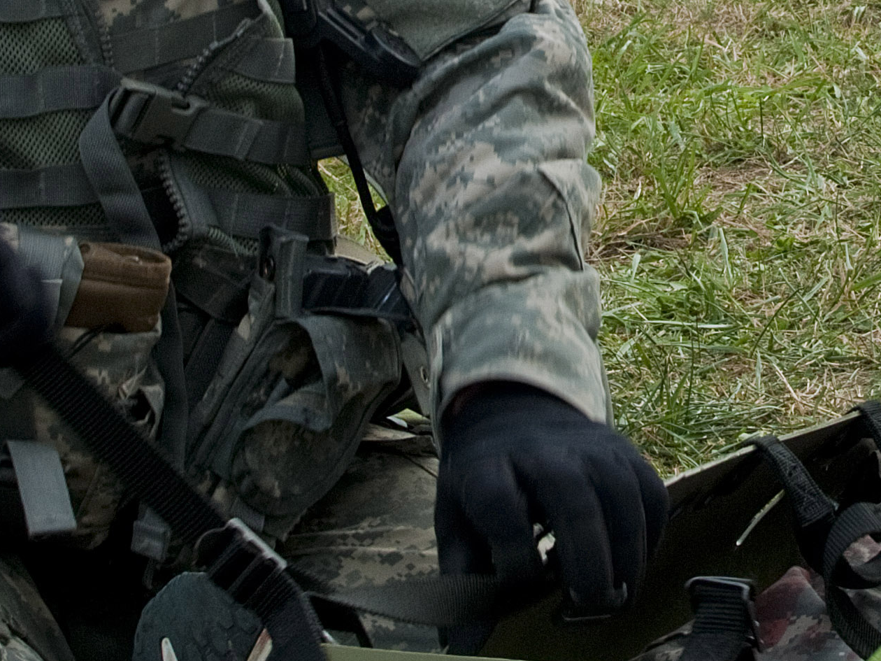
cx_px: 589
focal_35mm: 172
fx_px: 4368
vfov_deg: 8.6
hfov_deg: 11.5
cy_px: 27
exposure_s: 1/80
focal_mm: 35
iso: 200
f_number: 14
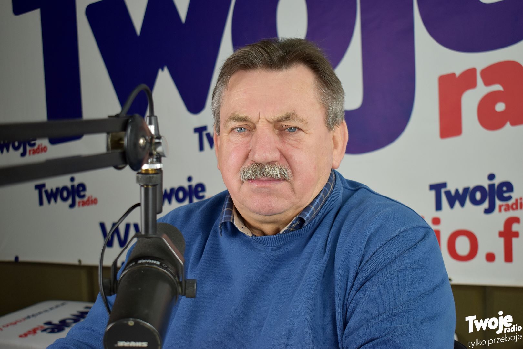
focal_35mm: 51
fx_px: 741
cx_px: 262
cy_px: 174
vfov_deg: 26.5
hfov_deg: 38.9
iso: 560
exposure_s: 1/60
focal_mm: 34
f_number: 4.5
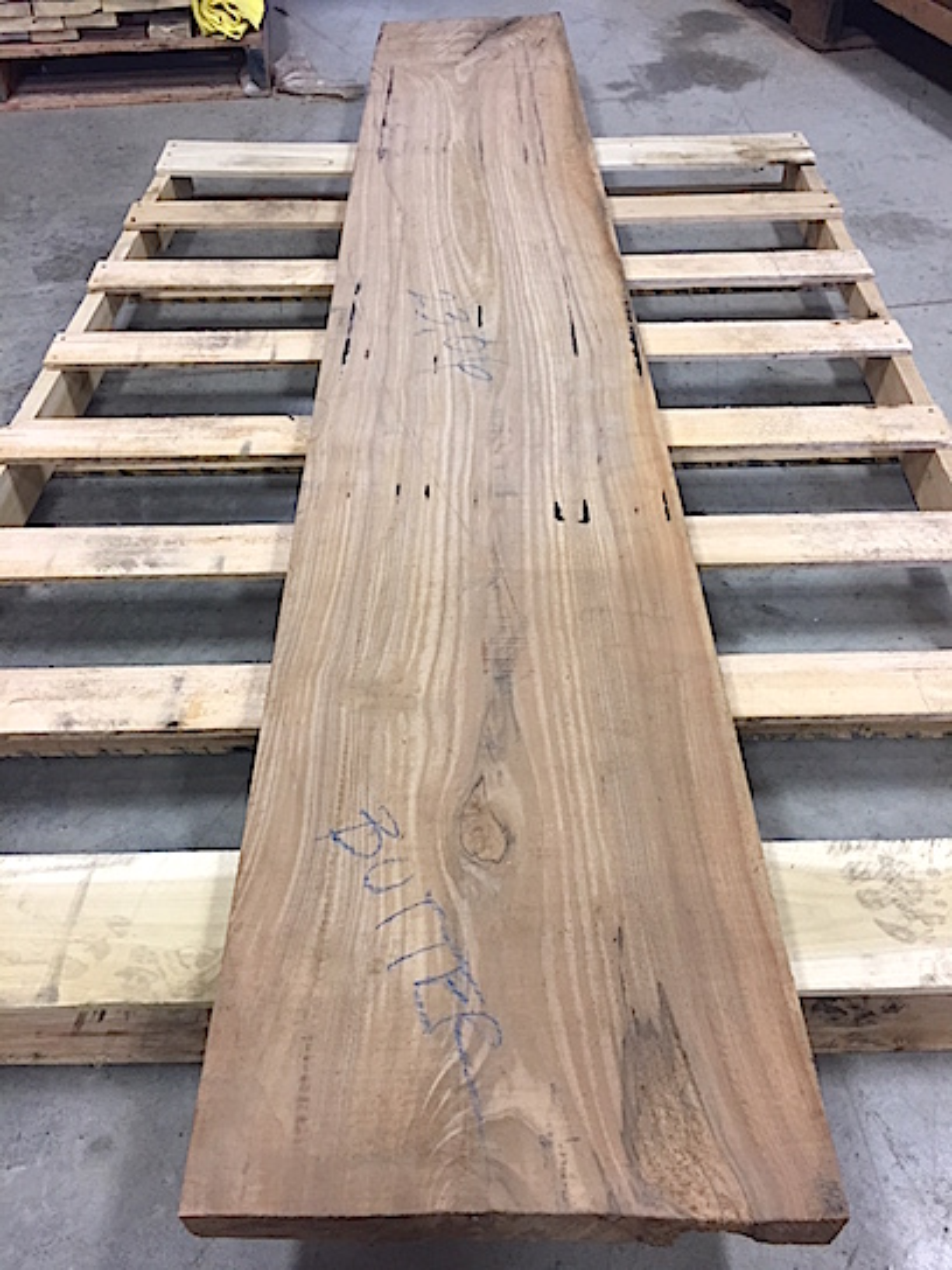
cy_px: 635
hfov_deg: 48.2
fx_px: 1063
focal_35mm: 29
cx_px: 476
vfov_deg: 61.7
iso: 100
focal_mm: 4.15
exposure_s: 1/30
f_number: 2.2
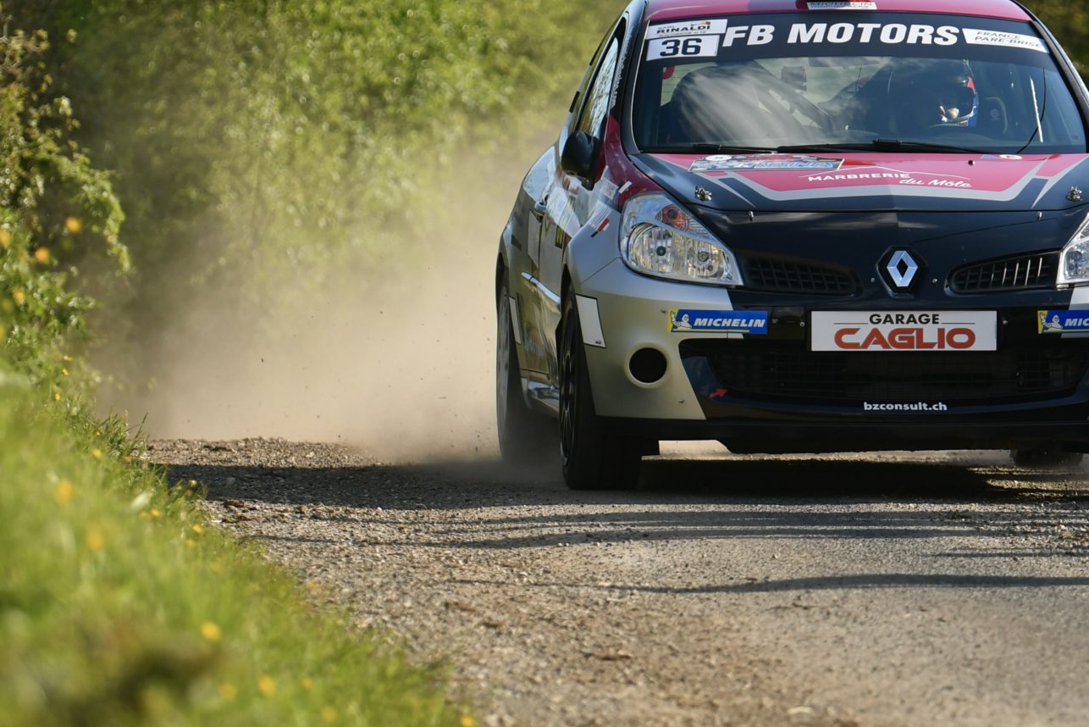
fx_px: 12193
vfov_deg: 3.4
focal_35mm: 403
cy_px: 45
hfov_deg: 5.1
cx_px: 800
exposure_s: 1/800
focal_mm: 135
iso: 160
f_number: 3.2
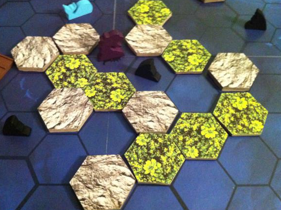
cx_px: 136
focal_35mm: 39
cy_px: 105
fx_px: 316
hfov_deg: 47.9
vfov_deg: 36.7
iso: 800
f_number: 2.8
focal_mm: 3.85
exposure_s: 1/15
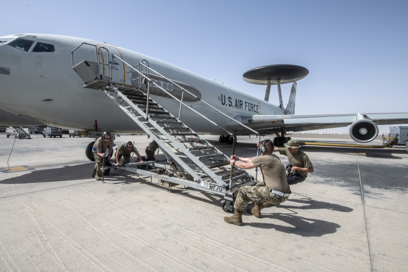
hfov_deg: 90.0
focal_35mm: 18
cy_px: 136
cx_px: 204
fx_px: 204
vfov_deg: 67.4
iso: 100
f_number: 14
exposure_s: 1/100
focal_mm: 18
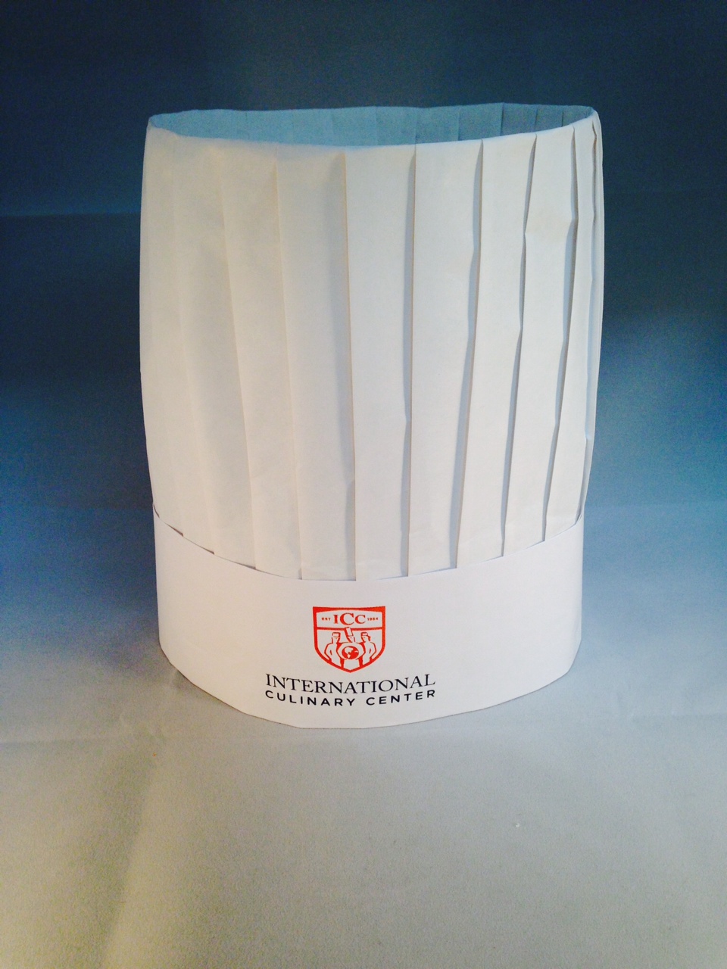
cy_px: 484
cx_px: 364
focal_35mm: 33
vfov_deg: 55.4
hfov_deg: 42.9
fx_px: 924
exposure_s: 1/120
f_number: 2.4
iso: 80
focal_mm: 4.12
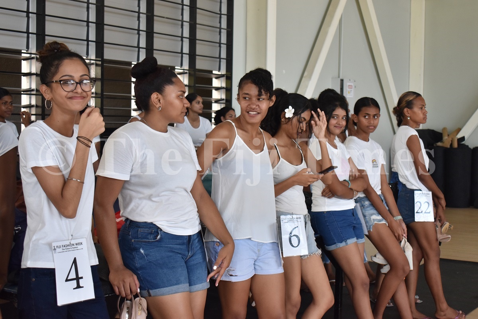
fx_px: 757
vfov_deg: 23.8
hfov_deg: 35.1
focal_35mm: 57
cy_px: 160
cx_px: 239
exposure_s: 1/160
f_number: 4.8
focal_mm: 38
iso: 800
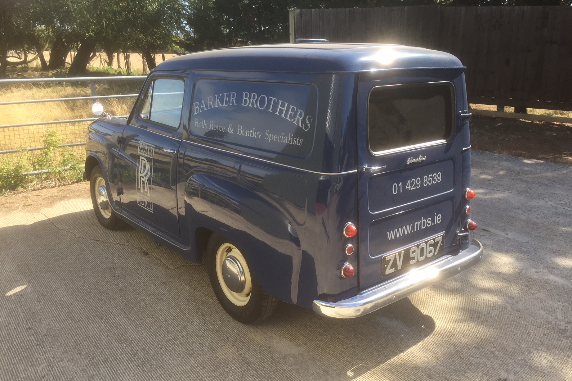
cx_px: 287
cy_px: 177
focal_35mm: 31
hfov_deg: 60.3
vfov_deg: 42.3
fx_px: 493
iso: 32
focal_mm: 4.15
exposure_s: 1/565
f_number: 2.2
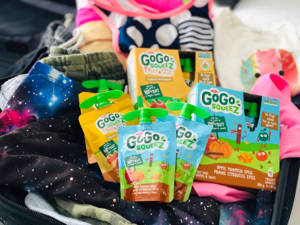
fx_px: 494
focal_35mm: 57
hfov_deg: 33.8
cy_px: 112
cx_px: 150
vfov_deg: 25.7
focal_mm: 6.6
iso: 500
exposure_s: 1/30
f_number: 2.8
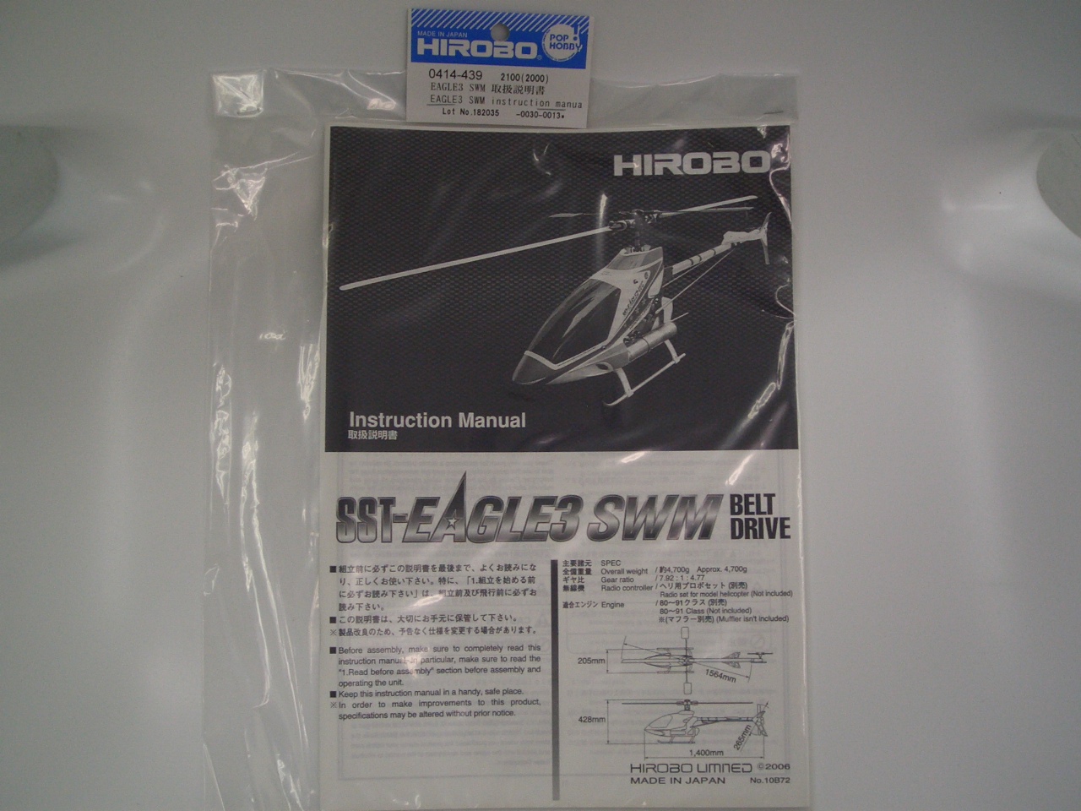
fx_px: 1124
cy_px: 406
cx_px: 540
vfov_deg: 39.7
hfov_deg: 51.4
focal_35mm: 36
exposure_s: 1/60
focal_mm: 4.8
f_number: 4
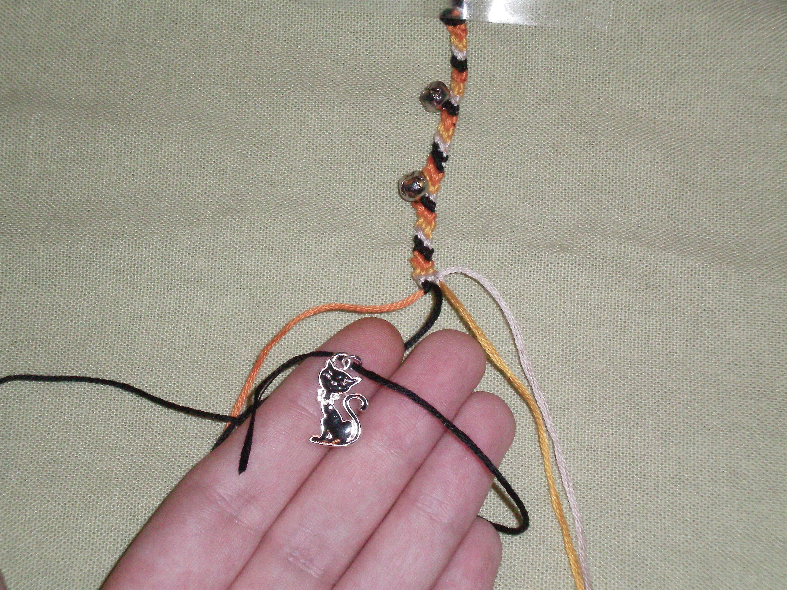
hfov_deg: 24.1
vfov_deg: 18.2
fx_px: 1842
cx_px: 394
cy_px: 295
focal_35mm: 81
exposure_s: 1/80
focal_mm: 13.3
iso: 400
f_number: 6.9
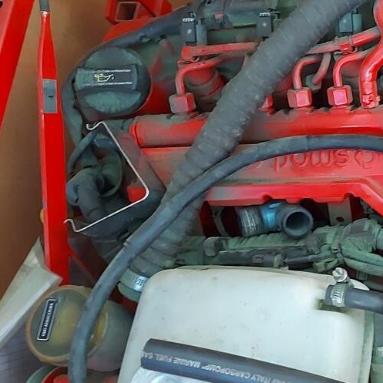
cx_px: 453
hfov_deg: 24.5
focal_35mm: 64
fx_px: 801
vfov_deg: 26.9
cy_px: 184
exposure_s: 1/25
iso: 250
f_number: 1.8
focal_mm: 5.23
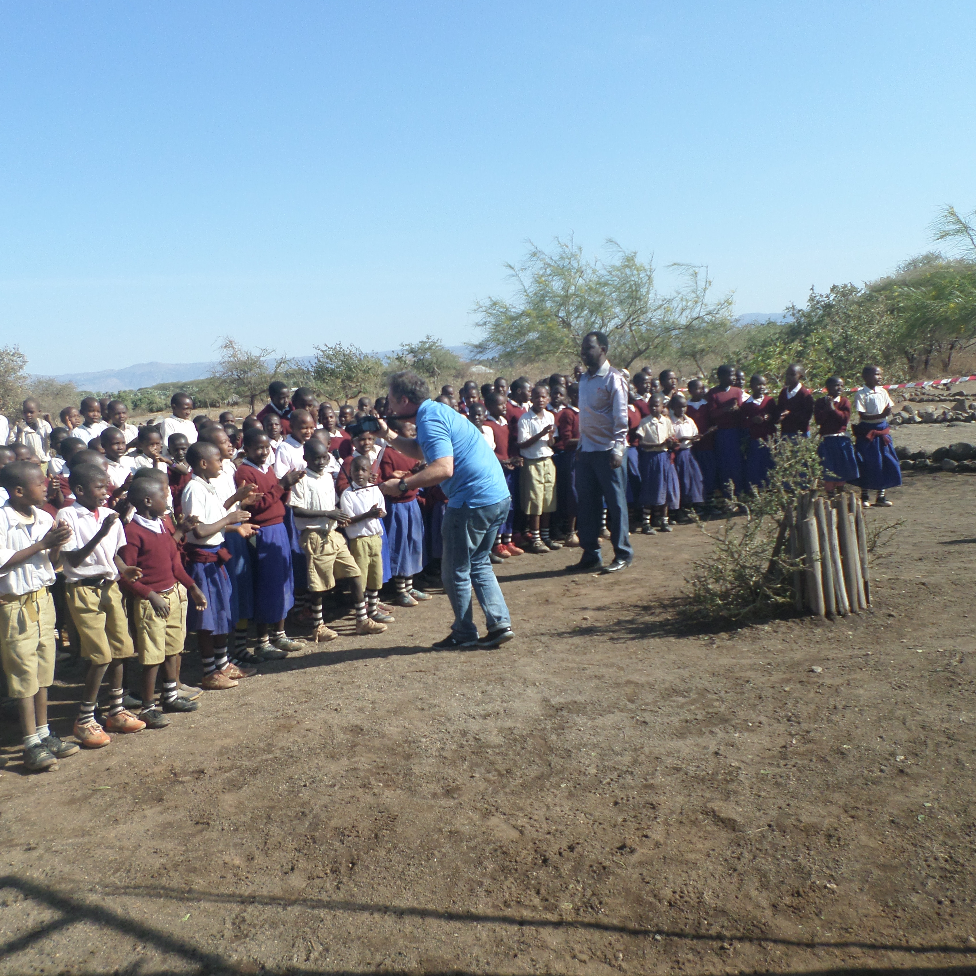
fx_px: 957
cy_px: 495
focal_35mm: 30
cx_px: 458
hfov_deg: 54.0
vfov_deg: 54.0
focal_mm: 4.5
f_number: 2.5
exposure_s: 1/1000
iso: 80
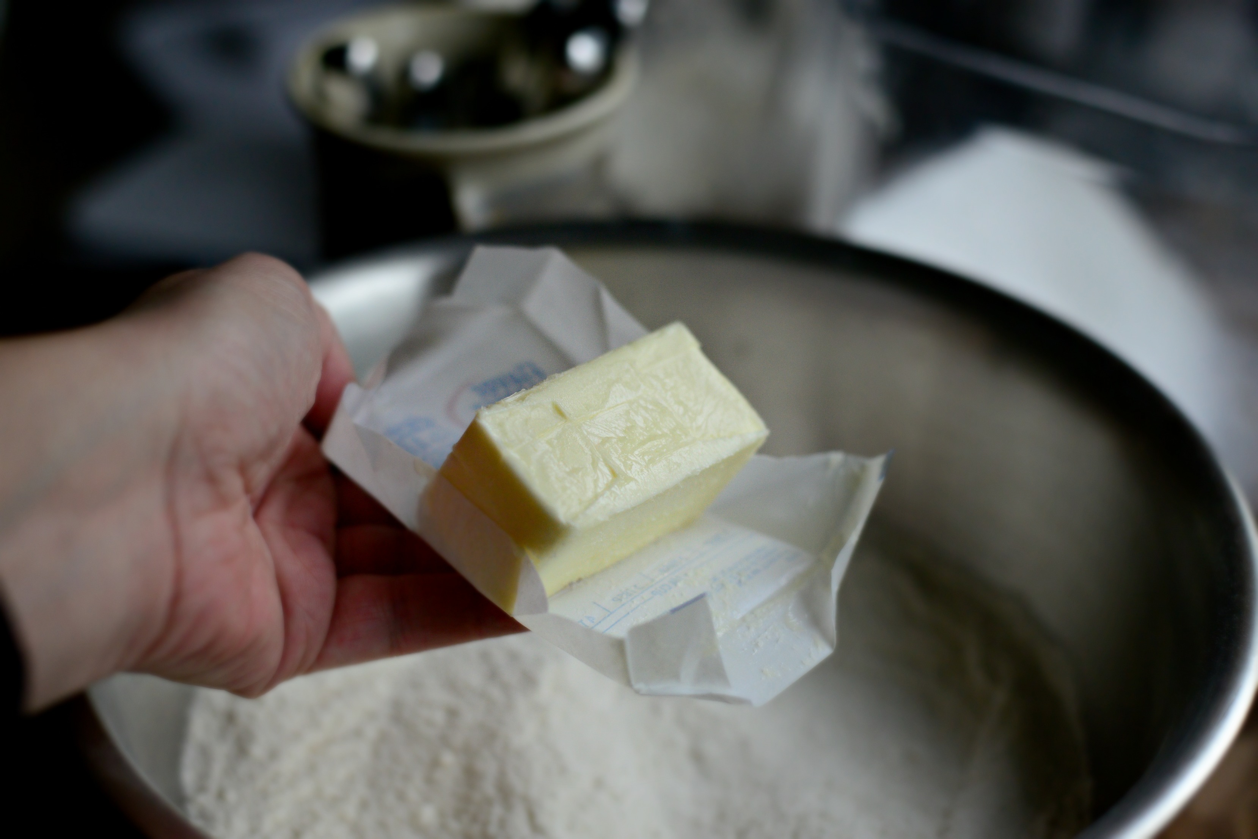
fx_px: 1747
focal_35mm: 50
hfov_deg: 39.6
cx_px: 629
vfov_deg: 27.0
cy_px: 420
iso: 1800
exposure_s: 1/500
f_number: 2.8
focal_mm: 50
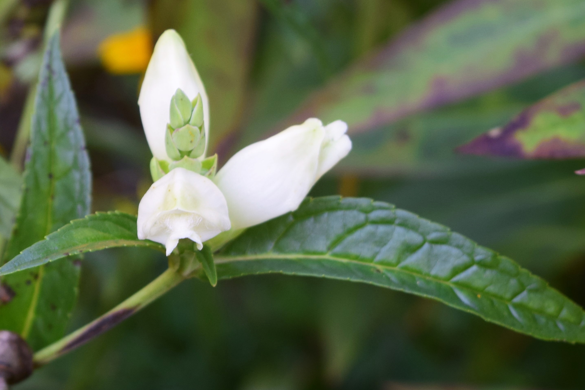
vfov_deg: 13.7
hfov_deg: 20.5
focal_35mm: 100
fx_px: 1619
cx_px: 317
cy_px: 192
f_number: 8
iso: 400
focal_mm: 55
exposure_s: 1/50
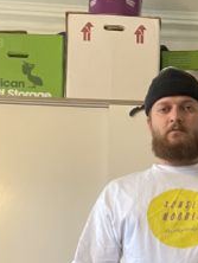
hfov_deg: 17.9
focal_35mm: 81
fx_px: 617
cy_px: 301
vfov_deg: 22.5
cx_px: 192
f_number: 2.2
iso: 640
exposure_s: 1/30
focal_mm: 2.71
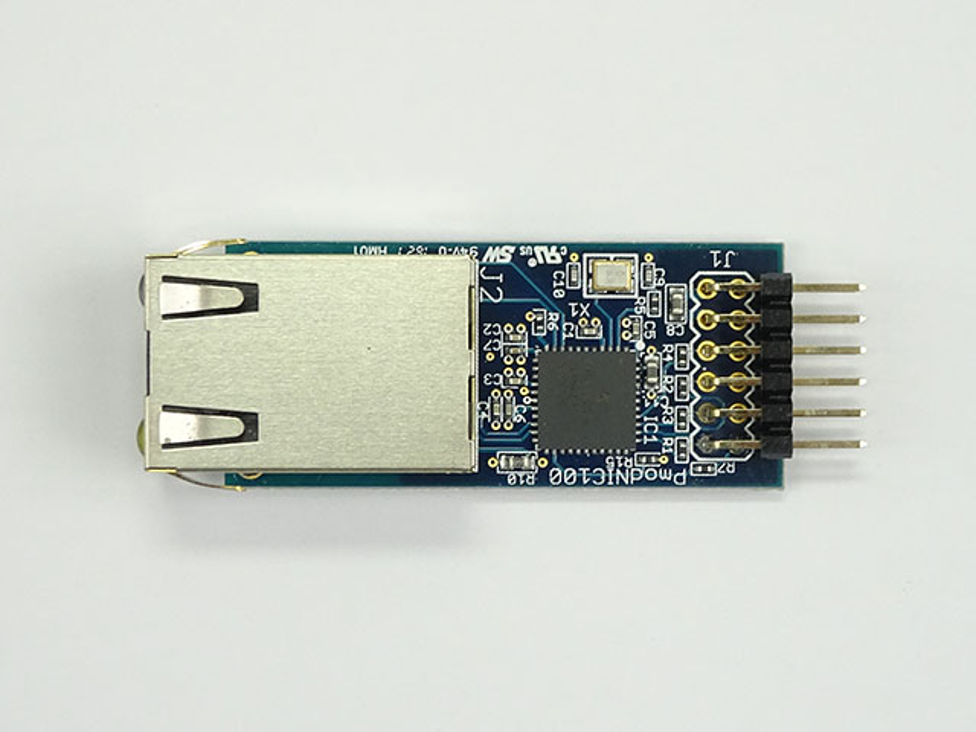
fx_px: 1410
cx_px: 488
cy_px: 366
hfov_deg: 38.2
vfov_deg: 29.1
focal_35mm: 50
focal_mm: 8.51
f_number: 4.5
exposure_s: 1/50
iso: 80
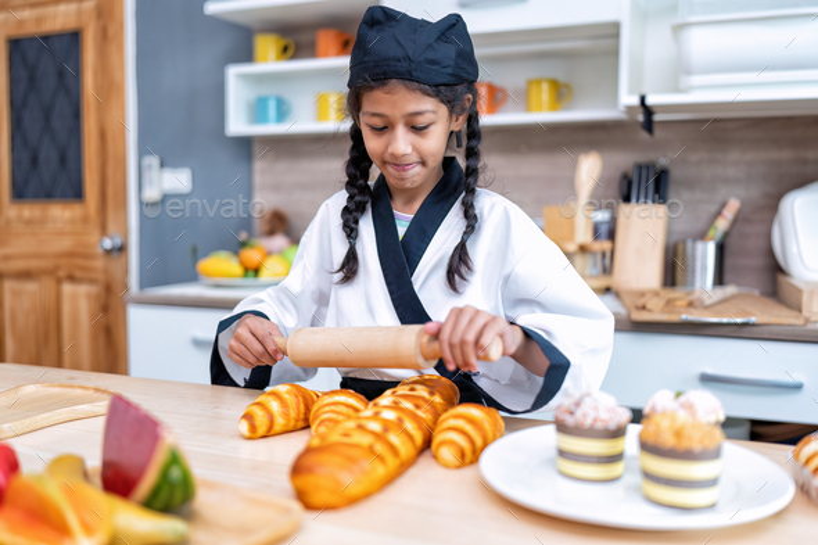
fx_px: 795
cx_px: 409
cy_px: 272
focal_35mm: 35
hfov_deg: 54.4
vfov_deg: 37.8
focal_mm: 35
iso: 320
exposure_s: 1/400
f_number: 1.4
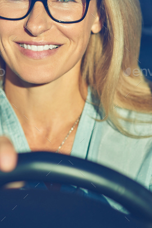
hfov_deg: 7.4
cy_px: 68
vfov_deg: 11.0
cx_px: 62
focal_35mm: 186
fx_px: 1176
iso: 100
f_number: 2.2
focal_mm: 85
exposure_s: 1/1250
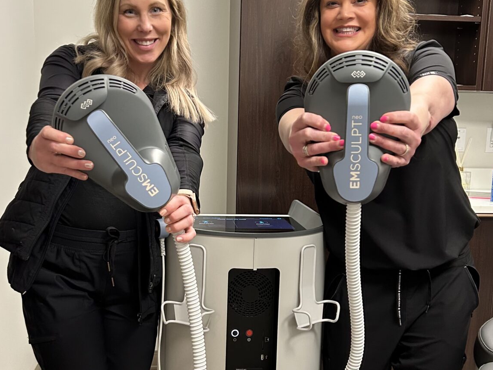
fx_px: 499
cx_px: 247
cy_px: 227
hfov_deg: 52.6
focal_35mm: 35
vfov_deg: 40.5
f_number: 1.5
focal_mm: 5.7
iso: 160
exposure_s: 1/60
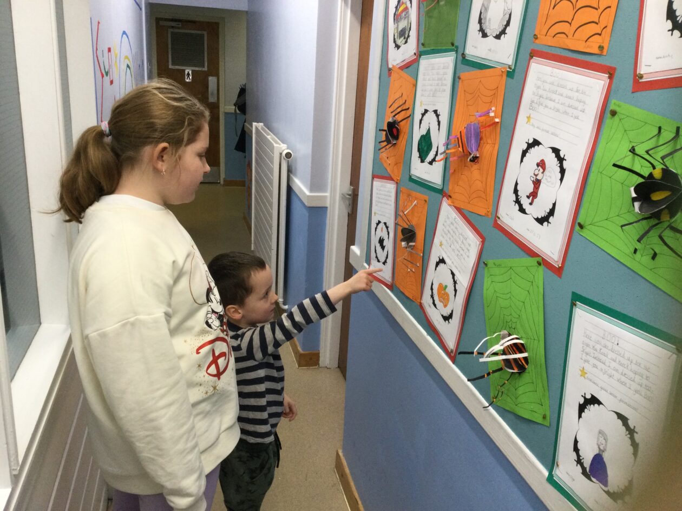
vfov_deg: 45.4
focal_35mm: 31
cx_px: 341
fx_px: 611
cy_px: 256
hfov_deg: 58.4
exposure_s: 1/33
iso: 50
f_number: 2.4
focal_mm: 3.3
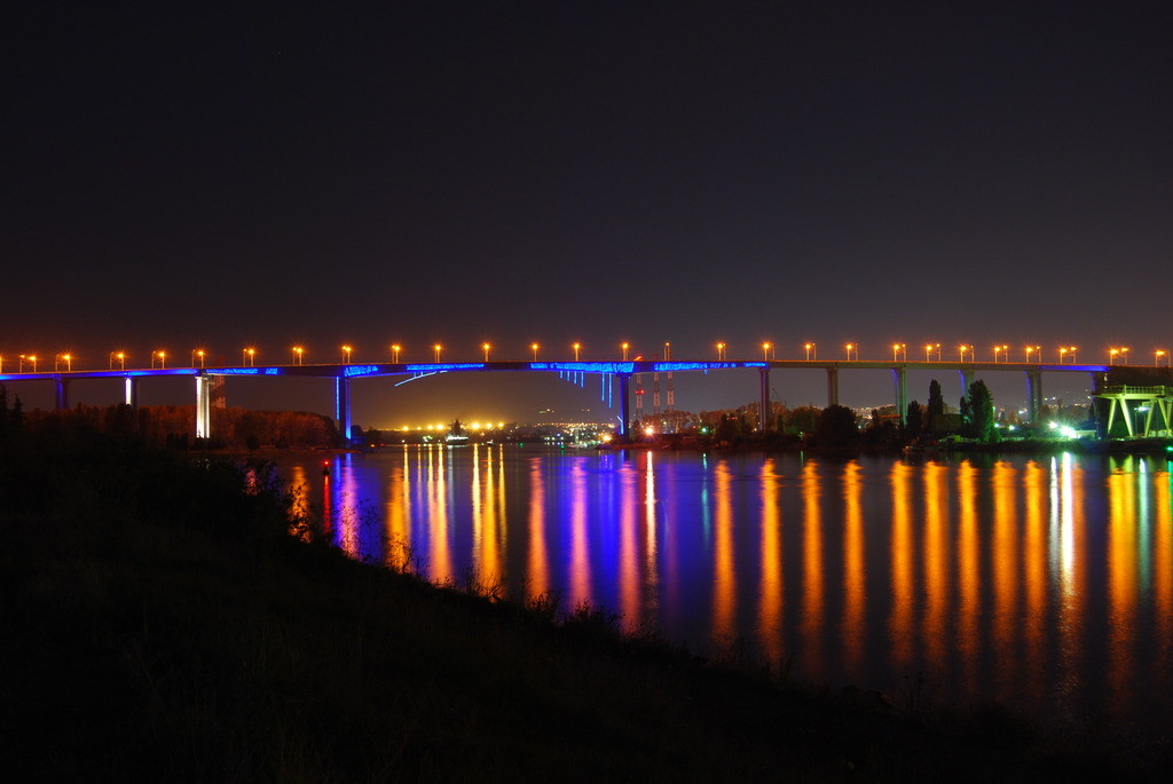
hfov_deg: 53.1
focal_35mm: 36
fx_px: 1174
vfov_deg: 37.0
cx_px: 586
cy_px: 392
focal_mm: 24
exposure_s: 20
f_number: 5.6
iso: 200
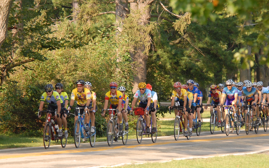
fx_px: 3270
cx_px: 145
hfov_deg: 4.7
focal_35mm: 446
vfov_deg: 2.9
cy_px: 88
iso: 200
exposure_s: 1/250
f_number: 5.3
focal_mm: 260
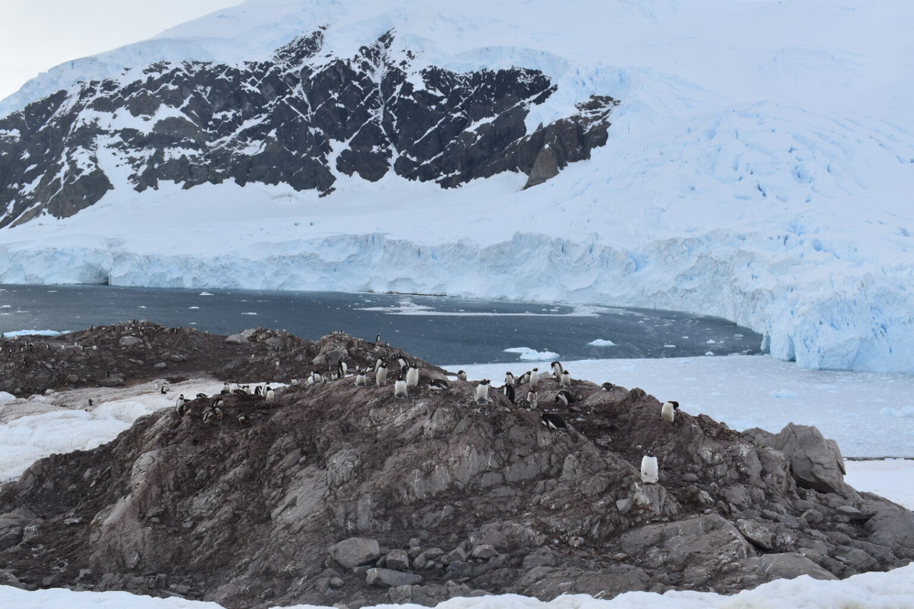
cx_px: 457
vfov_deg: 35.5
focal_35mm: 38
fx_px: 952
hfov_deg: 51.3
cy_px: 304
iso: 100
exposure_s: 1/250
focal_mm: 25
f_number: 8
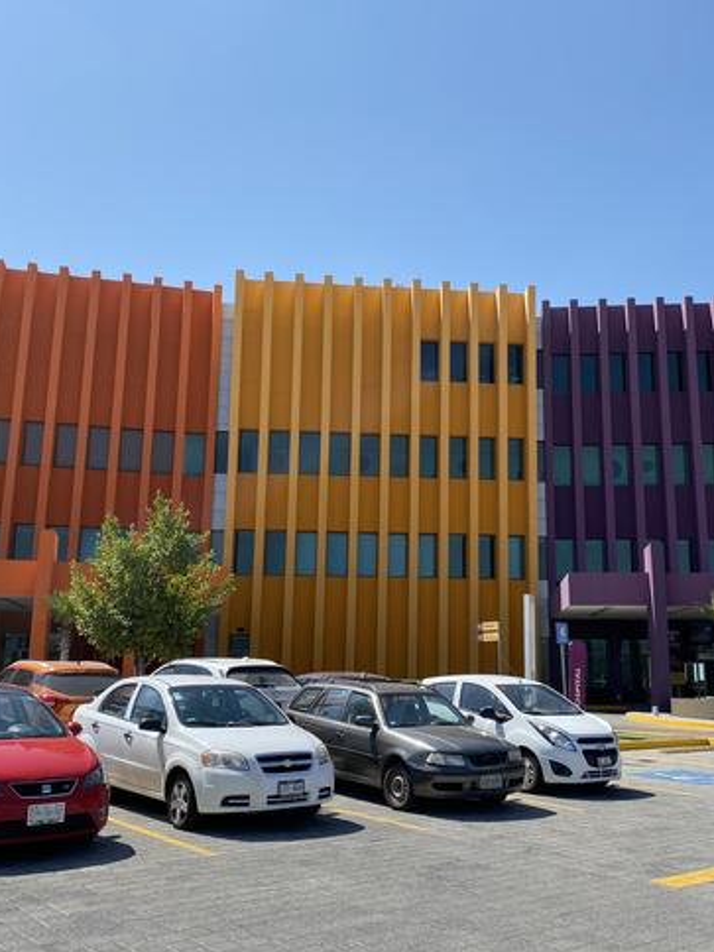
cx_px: 410
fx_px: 963
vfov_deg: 52.6
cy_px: 478
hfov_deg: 40.6
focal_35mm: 35
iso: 32
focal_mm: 4.25
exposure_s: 1/2577
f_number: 1.8
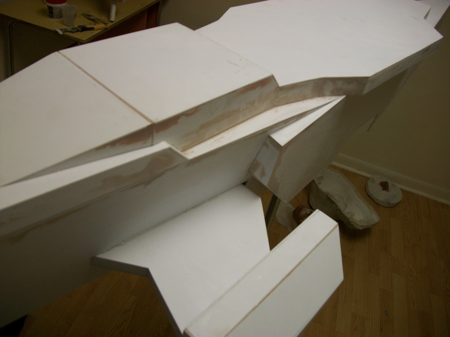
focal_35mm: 32
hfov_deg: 56.8
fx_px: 416
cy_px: 168
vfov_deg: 44.2
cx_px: 225
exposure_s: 1/50
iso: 80
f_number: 2.9
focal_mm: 5.7
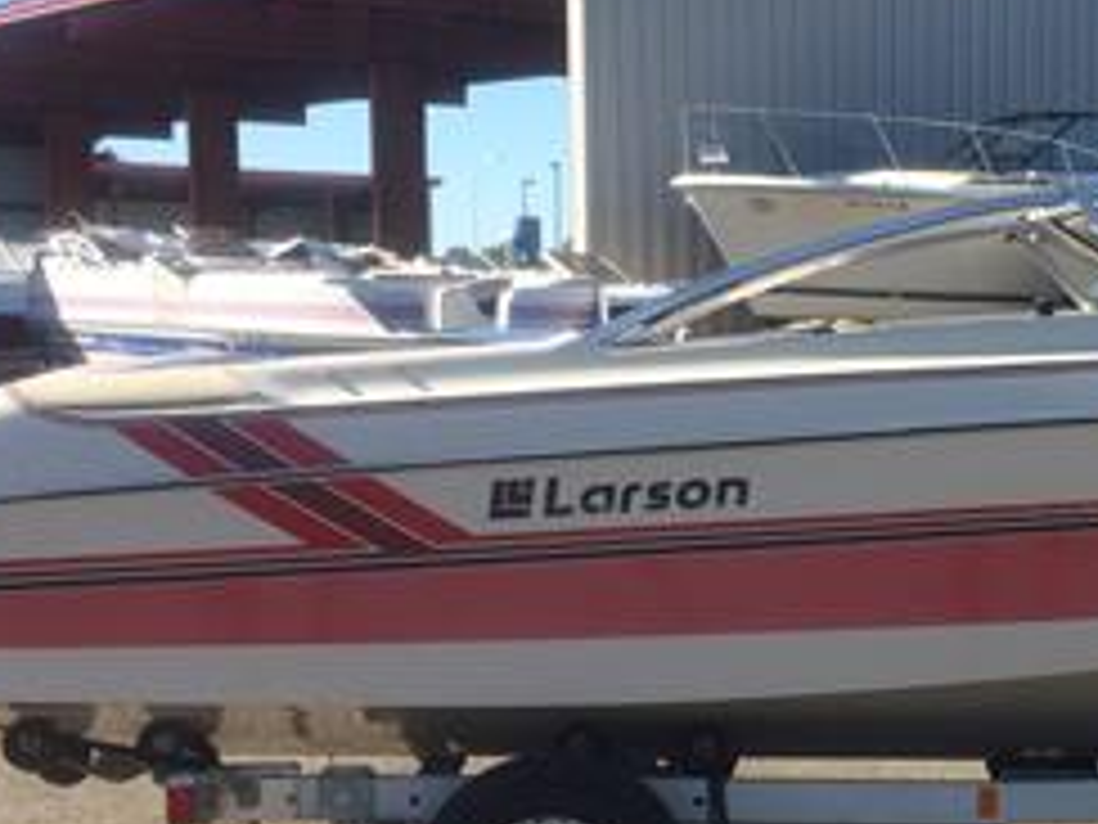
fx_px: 2411
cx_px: 1017
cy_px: 603
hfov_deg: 24.8
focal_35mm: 76
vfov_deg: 19.3
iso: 32
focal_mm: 4.15
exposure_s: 1/1053
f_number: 2.2
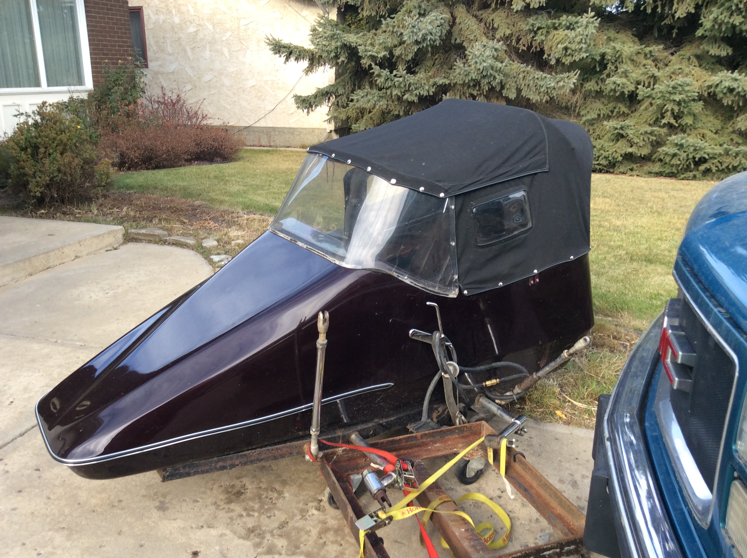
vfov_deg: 42.8
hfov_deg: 55.4
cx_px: 374
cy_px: 279
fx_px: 711
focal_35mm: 33
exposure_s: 1/157
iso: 32
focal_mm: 3.3
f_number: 2.4
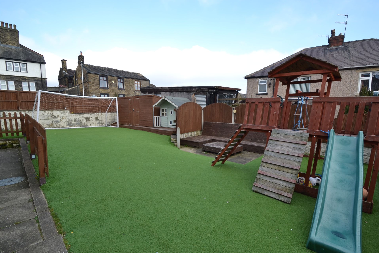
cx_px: 196
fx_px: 168
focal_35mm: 16
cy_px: 124
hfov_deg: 96.7
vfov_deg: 73.7
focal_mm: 10
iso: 100
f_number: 5.6
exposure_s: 1/125
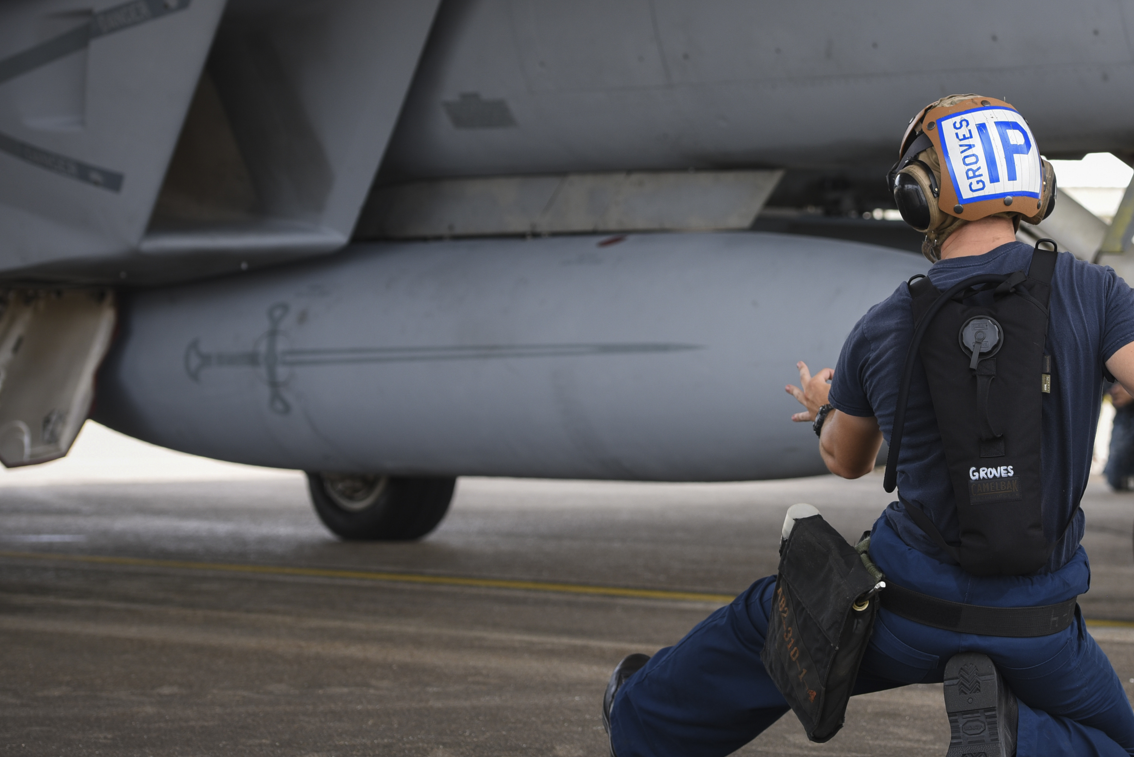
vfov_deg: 10.8
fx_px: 4002
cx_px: 829
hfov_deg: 16.1
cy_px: 300
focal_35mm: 127
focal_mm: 80
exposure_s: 1/320
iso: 200
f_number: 4.5
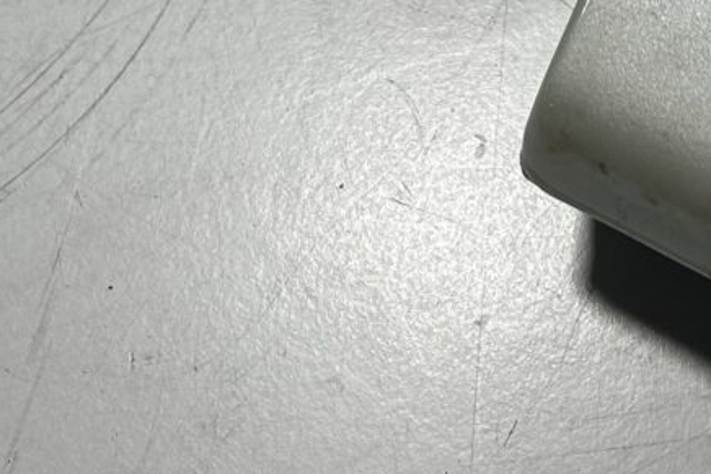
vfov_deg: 10.9
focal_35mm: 119
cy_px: -313
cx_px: 589
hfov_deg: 17.0
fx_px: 2351
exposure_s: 1/1869
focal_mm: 5.7
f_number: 1.5
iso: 50
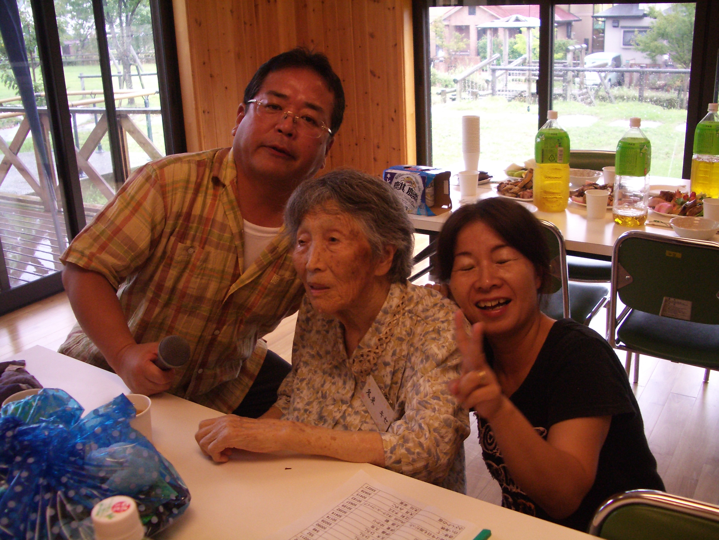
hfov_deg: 52.6
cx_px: 360
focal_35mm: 35
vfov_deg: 40.7
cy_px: 270
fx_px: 727
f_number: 2.6
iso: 200
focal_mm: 5.8
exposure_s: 1/80
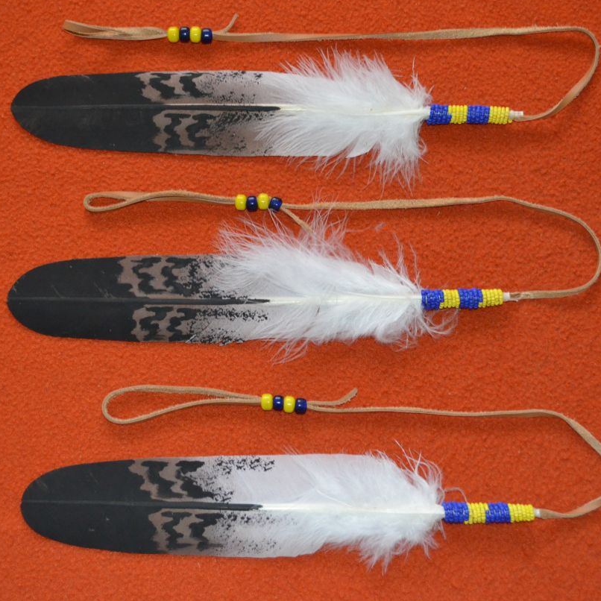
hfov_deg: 26.1
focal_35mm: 66
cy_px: 298
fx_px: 1296
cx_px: 297
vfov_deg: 26.1
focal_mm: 34
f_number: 5
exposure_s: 1/60
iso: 3200
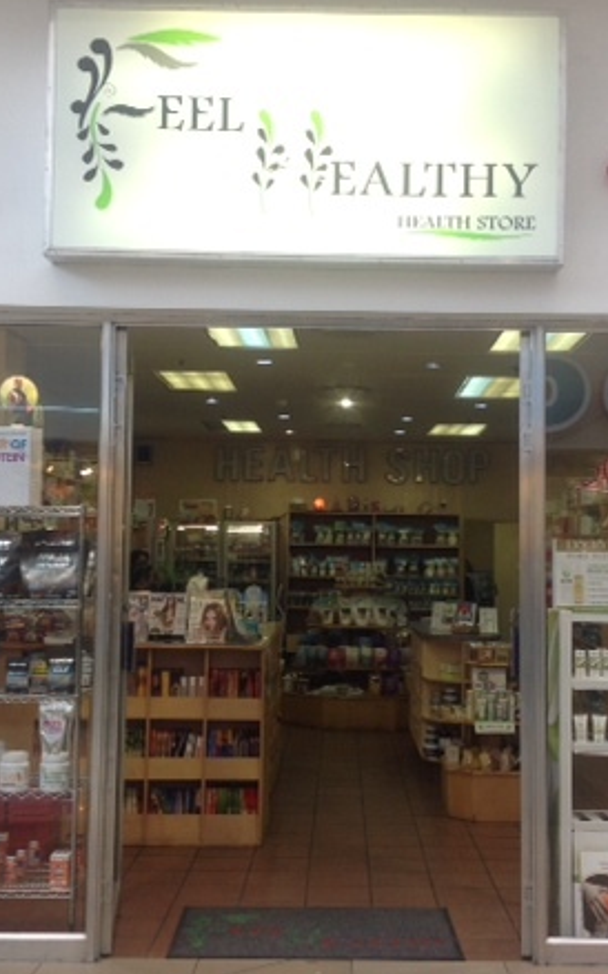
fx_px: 1433
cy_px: 475
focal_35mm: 54
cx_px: 328
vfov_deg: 37.5
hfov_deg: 23.9
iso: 64
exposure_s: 1/60
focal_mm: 4.28
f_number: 2.4
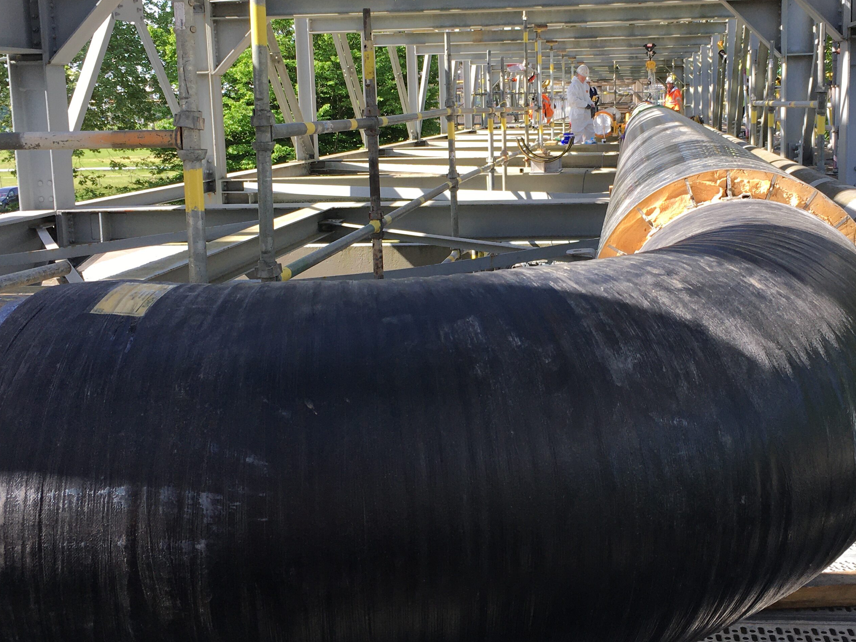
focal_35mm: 46
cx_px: 497
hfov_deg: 41.1
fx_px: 1137
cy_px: 252
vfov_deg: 31.4
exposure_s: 1/342
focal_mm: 4.15
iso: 25
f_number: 2.2
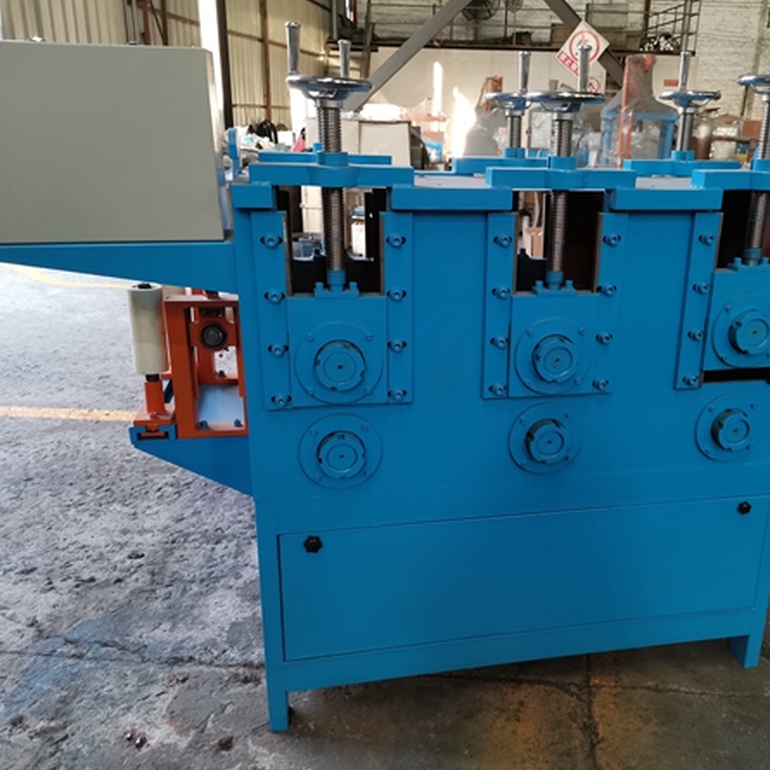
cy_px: 382
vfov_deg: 52.5
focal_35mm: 31
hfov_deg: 51.9
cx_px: 491
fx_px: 780
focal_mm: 4.75
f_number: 1.8
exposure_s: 1/100
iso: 320
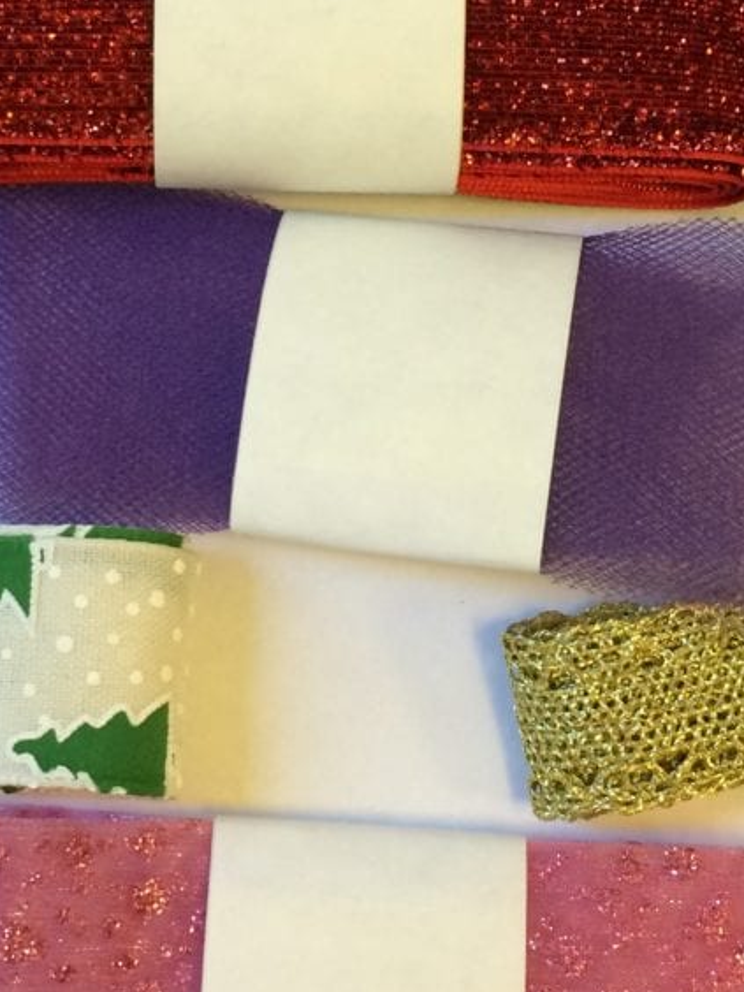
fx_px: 2264
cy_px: 280
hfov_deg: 18.6
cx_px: 295
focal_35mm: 79
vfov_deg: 24.5
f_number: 2.2
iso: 50
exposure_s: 1/30
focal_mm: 4.15
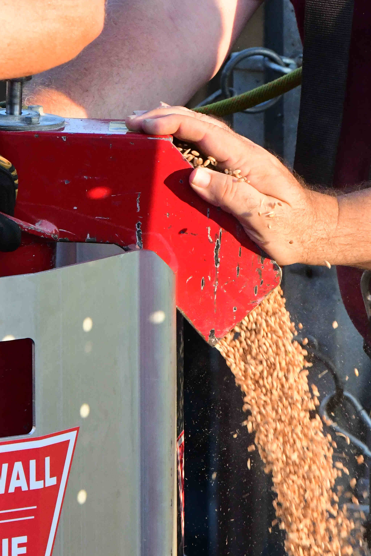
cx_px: 200
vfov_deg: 4.2
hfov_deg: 2.8
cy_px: 123
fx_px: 7497
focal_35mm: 485
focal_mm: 170
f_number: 13
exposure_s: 1/640
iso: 4000
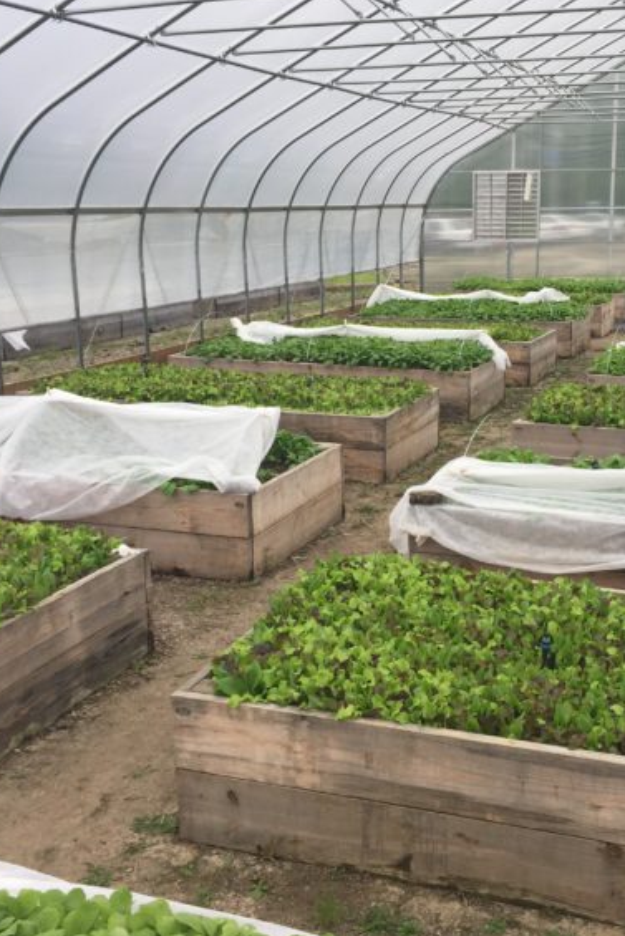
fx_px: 1067
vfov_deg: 47.4
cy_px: 469
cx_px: 426
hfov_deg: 32.3
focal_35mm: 41
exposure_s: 1/557
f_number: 2.2
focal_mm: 4.15
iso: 32
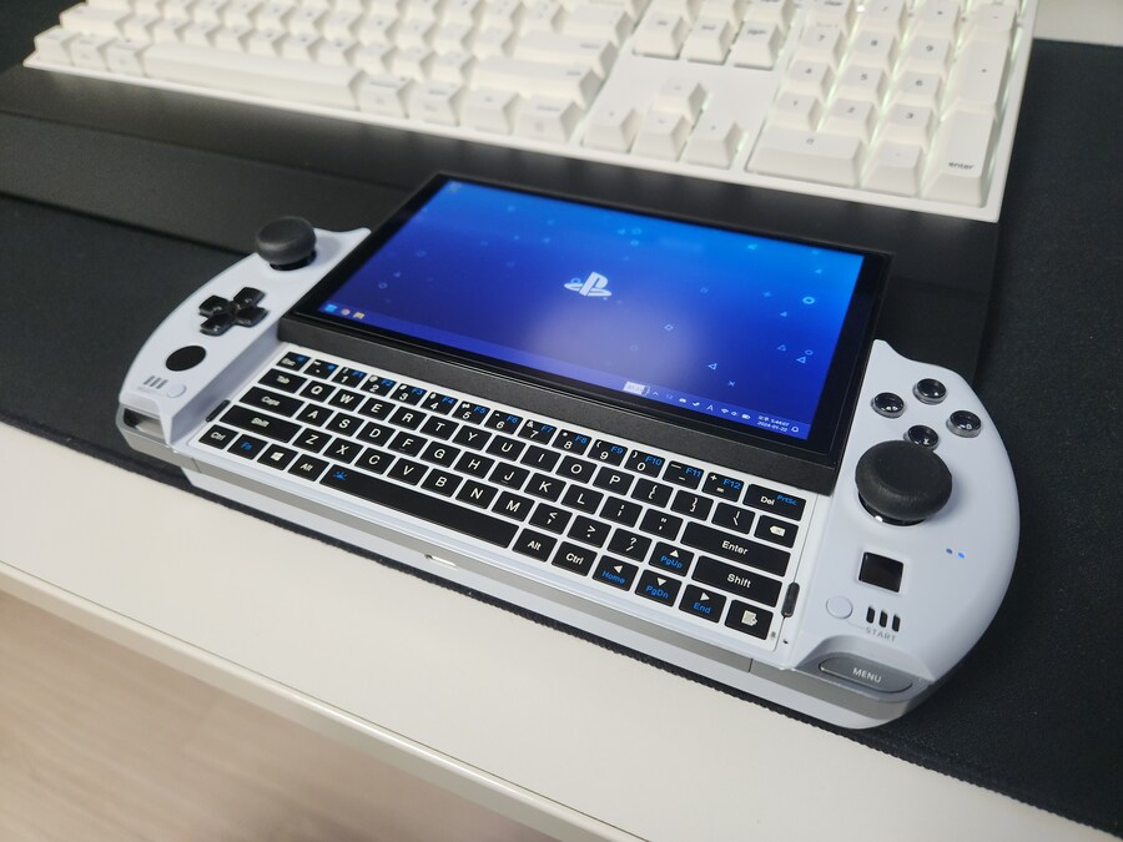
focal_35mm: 23
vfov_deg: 58.9
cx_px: 562
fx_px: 746
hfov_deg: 73.9
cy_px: 421
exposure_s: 1/60
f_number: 1.8
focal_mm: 5.4
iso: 160
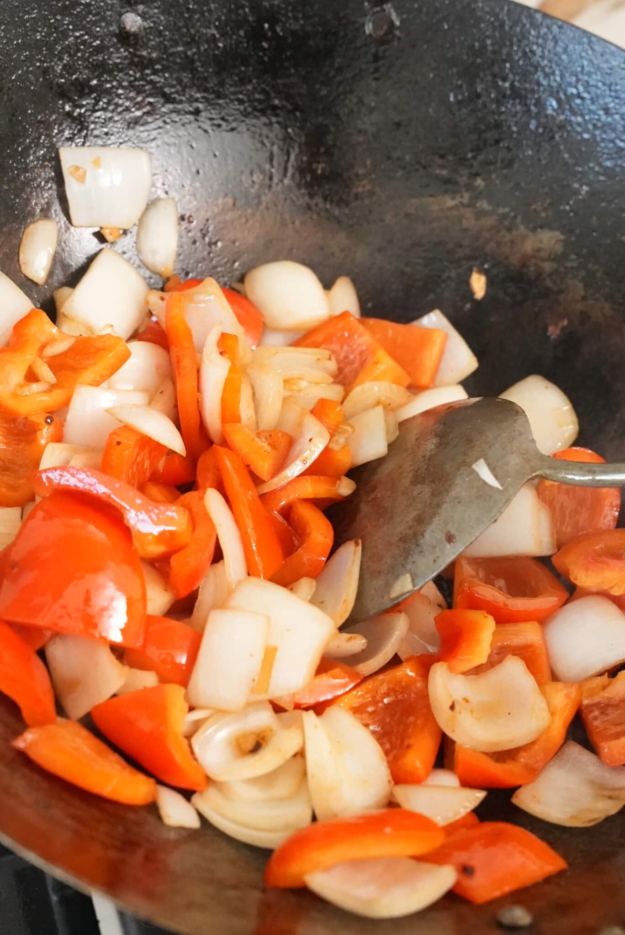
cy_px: 468
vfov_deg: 33.2
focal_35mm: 60
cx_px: 312
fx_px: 1571
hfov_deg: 22.5
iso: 40000
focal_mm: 60.4
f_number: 7.1
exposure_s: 1/640
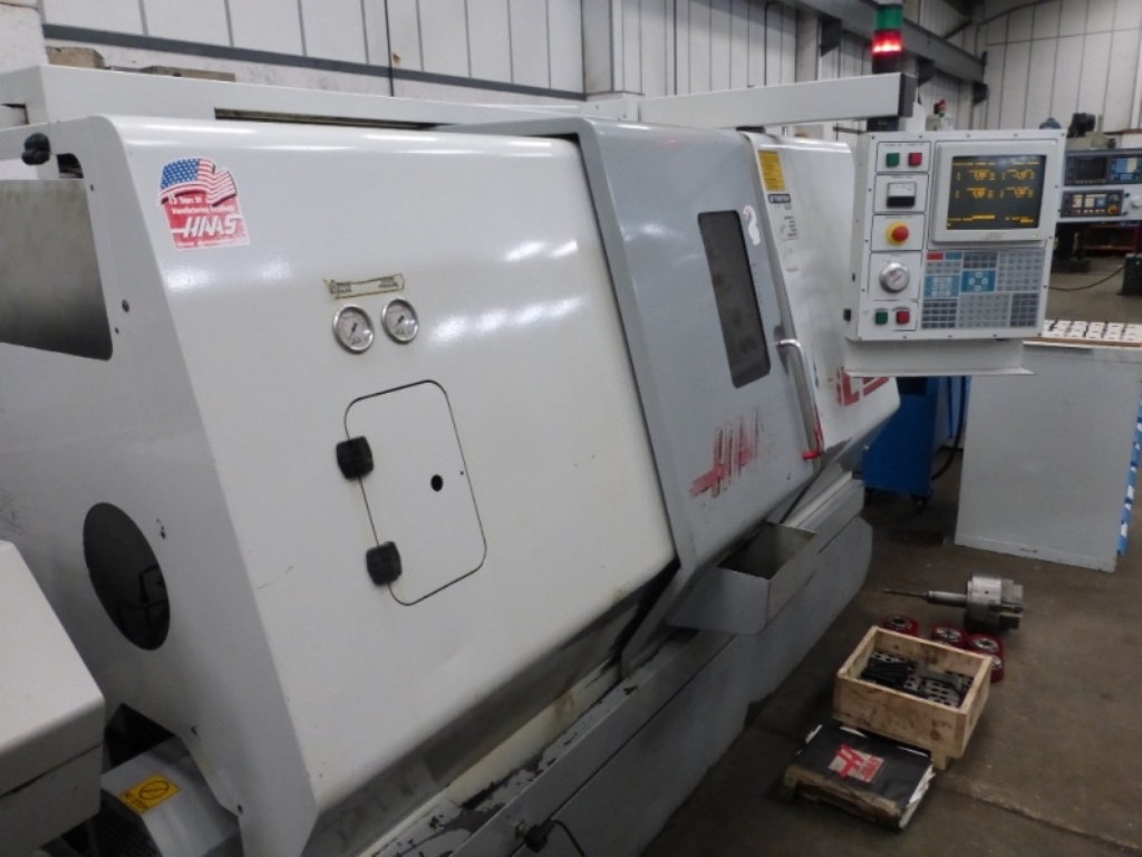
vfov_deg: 54.9
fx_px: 825
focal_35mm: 25
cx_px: 571
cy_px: 428
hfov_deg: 69.4
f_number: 3.3
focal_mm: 4.3
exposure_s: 1/20
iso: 400
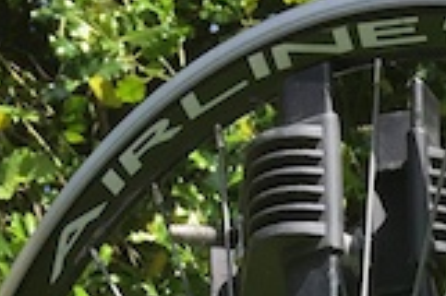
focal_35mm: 150
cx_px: 499
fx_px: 1856
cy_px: 1048
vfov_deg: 7.4
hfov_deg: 13.4
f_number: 2.2
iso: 32
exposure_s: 1/920
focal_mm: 4.15
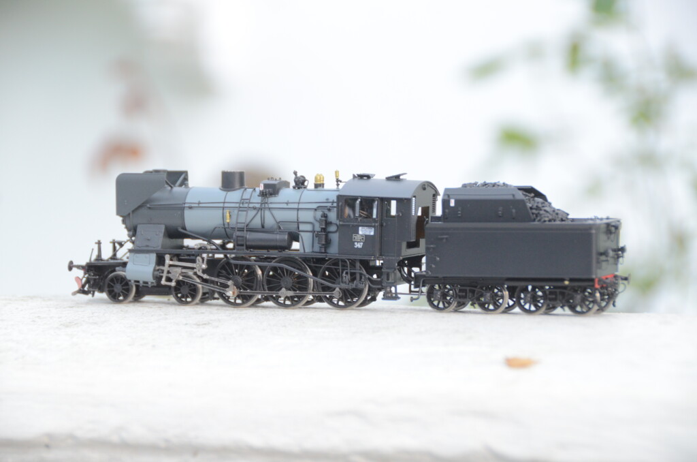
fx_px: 3043
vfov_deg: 8.7
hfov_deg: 13.1
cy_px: 231
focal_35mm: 158
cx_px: 348
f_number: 5.3
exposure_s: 1/125
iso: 1100
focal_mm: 105
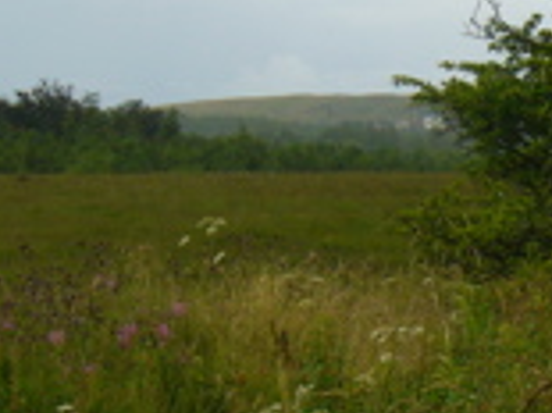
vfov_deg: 6.4
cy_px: 82
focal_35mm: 230
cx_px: 632
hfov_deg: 8.5
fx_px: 3665
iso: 80
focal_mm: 11.4
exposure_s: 1/640
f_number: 3.2
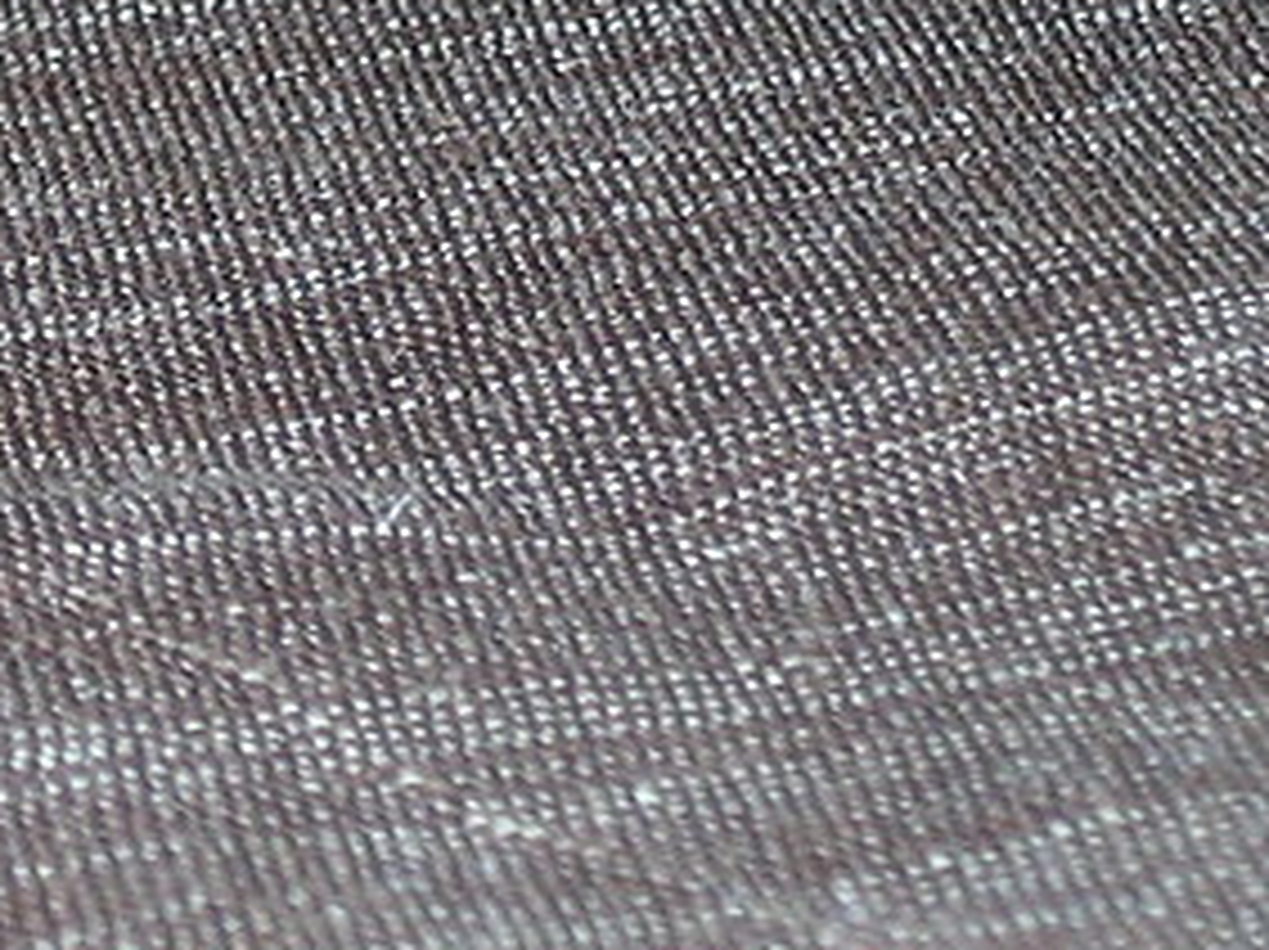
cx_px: -801
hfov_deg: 6.1
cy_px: -531
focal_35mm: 318
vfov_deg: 4.6
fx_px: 11648
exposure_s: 1/250
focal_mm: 14.5
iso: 50
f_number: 3.9
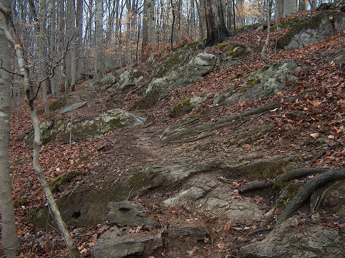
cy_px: 129
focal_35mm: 37
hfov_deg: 50.2
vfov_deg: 38.6
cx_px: 172
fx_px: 369
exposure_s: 1/328
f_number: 4.8
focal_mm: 7.6
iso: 100
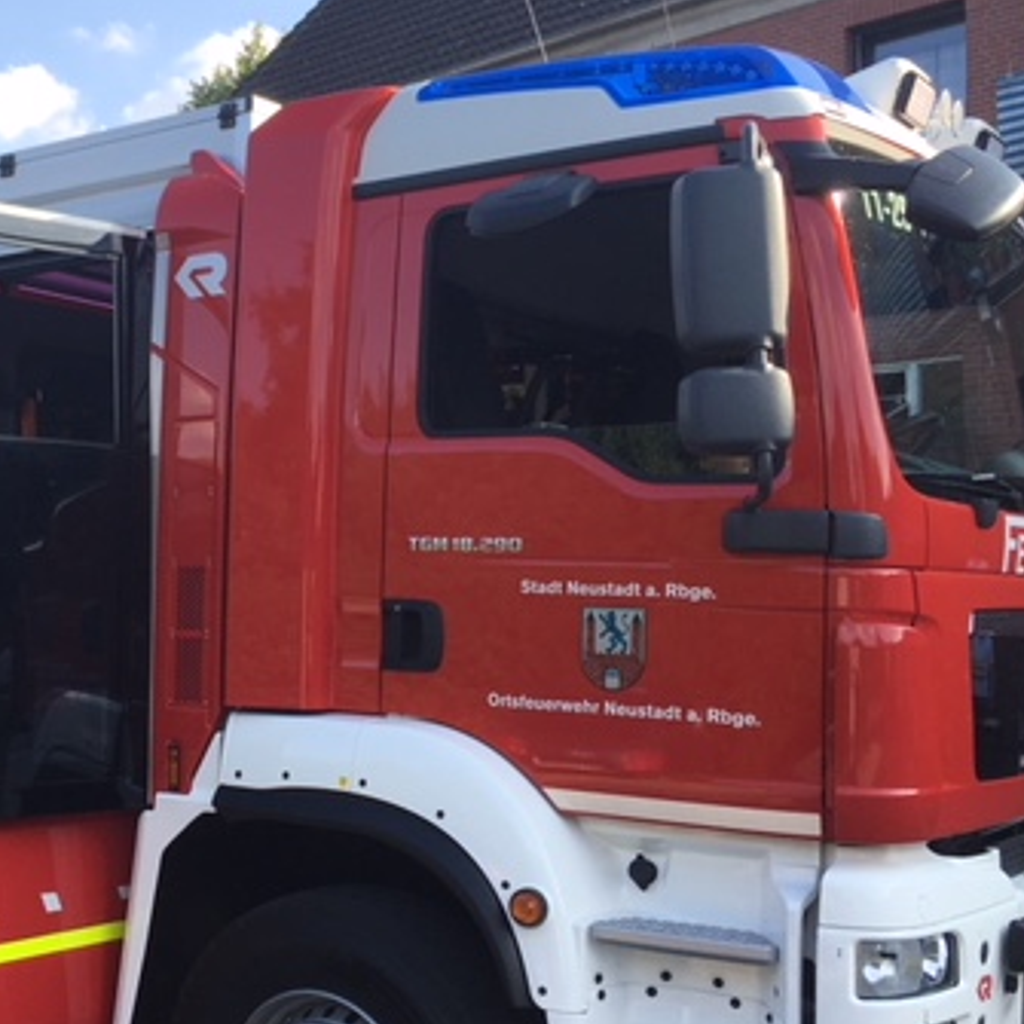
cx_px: 180
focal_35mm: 49
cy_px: 565
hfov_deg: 33.5
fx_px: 1640
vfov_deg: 34.6
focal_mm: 4.15
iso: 25
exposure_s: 1/545
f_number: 2.2
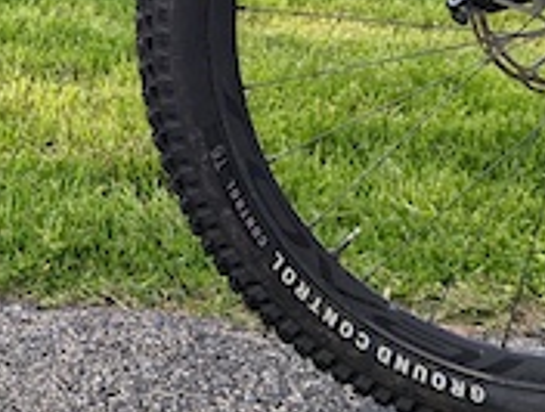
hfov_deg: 17.0
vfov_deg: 12.9
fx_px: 1721
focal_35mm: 109
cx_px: -149
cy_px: -220
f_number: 1.85
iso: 37
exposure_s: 1/441
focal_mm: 6.81
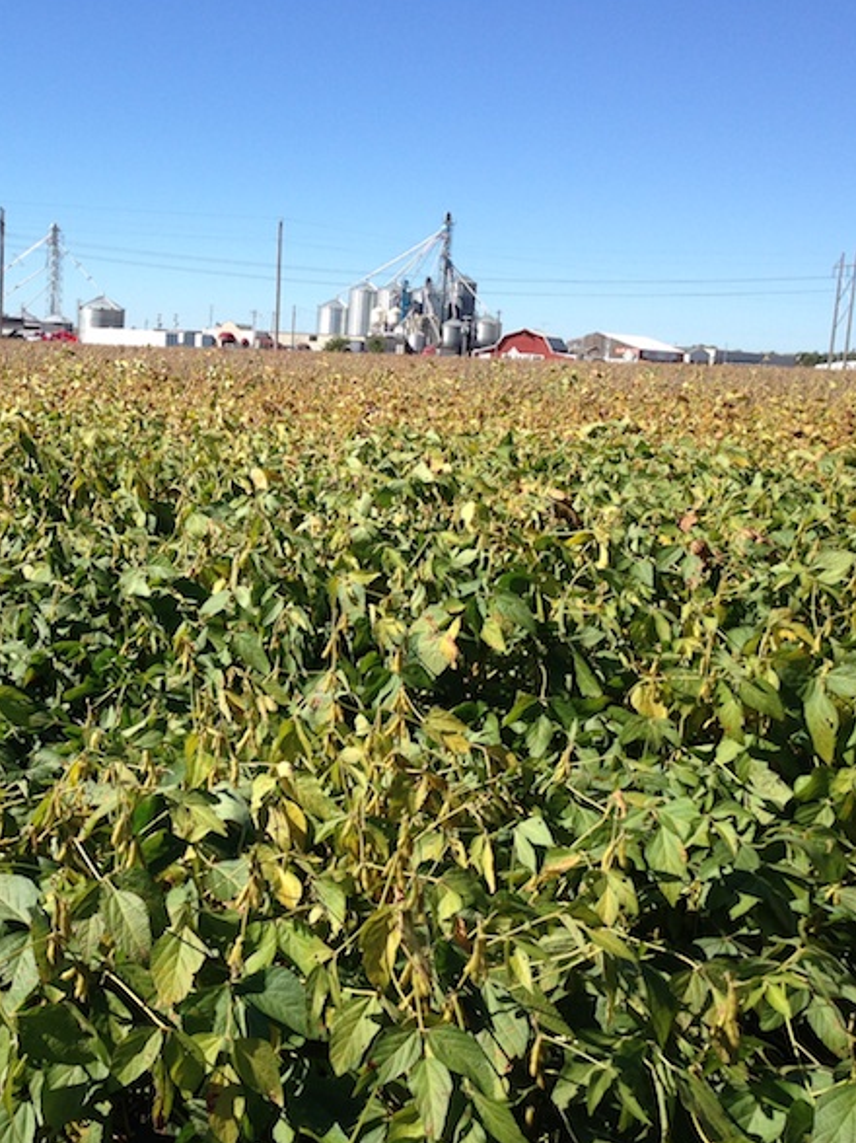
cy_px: 567
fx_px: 1484
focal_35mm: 45
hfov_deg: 31.5
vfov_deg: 42.1
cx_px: 202
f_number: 2.4
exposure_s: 1/1261
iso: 50
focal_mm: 4.12
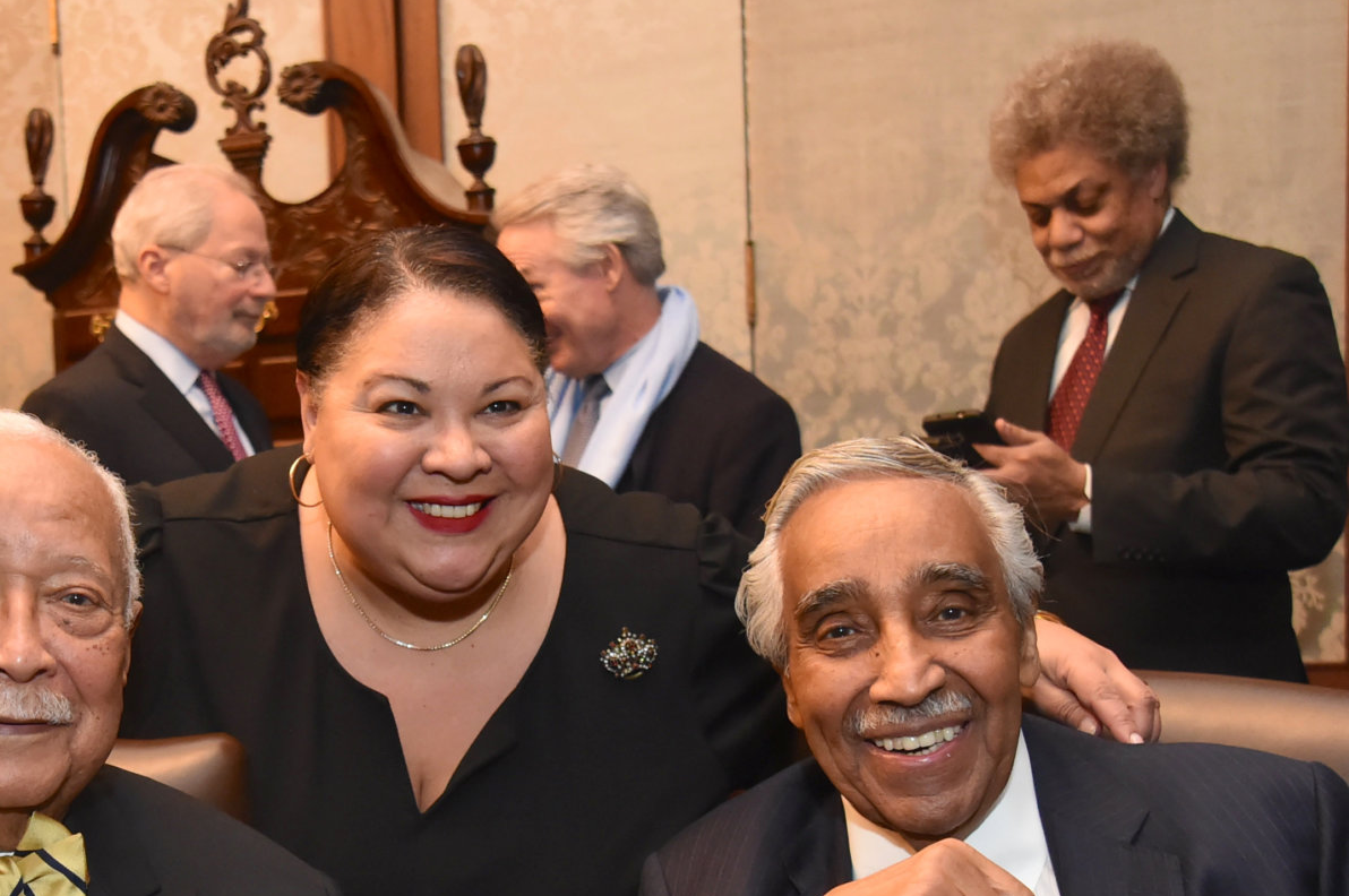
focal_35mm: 55
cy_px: 757
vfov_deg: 24.1
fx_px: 2059
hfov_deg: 35.9
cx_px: 444
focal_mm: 32
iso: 8000
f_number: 6.3
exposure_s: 1/250
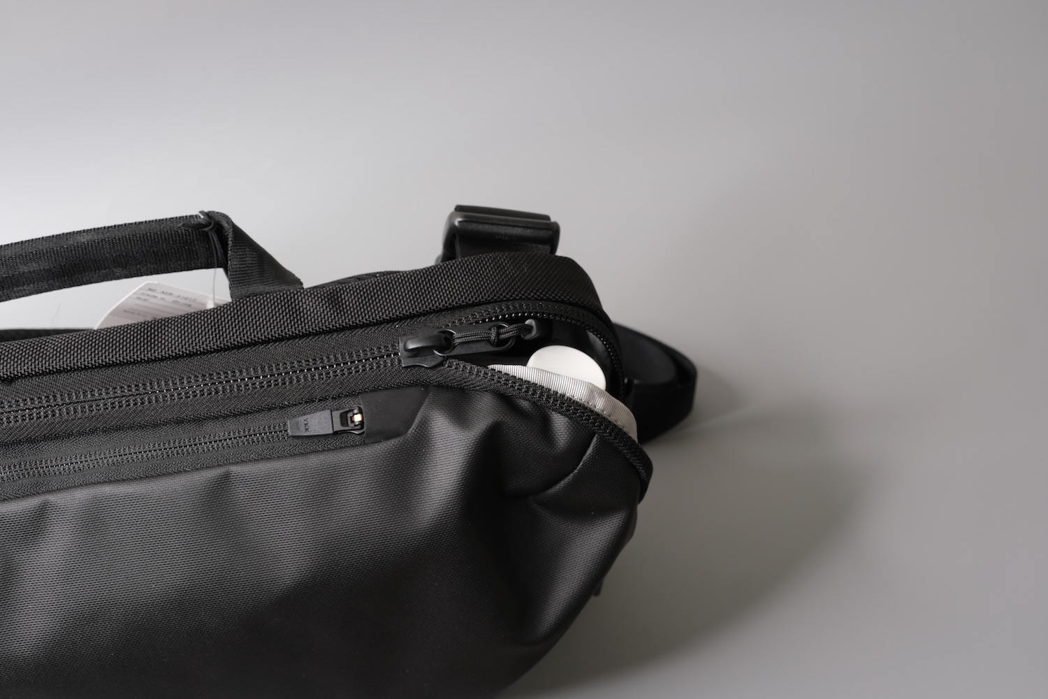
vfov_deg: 32.6
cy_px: 350
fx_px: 1193
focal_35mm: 41
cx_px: 524
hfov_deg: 47.4
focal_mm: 27.5
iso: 160
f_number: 8
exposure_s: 1/4
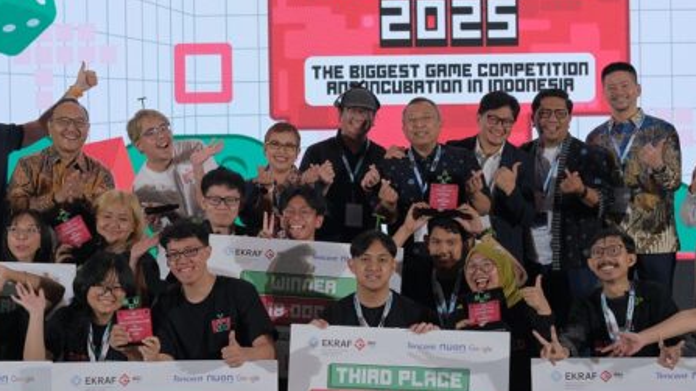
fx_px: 1162
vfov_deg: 19.1
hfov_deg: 33.3
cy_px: 184
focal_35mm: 63
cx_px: 327
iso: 1250
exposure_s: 1/250
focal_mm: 23
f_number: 2.8
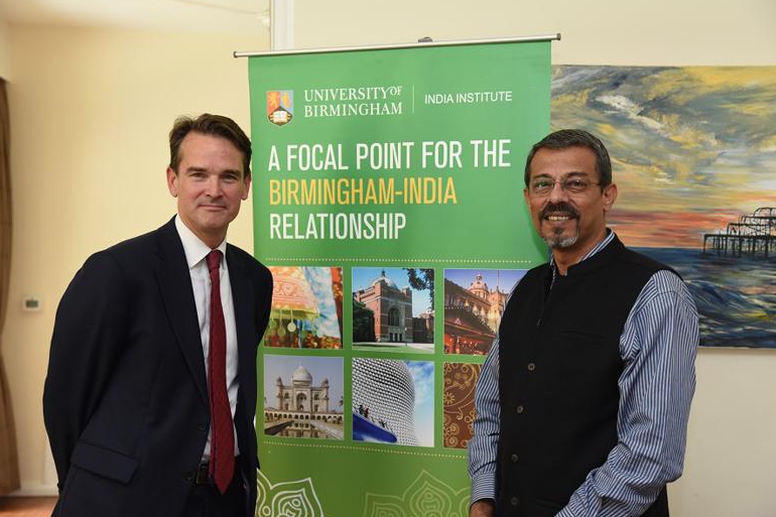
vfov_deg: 25.0
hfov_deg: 36.9
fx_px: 1164
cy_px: 264
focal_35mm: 54
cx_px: 391
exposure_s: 1/125
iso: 1600
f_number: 4.5
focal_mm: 52
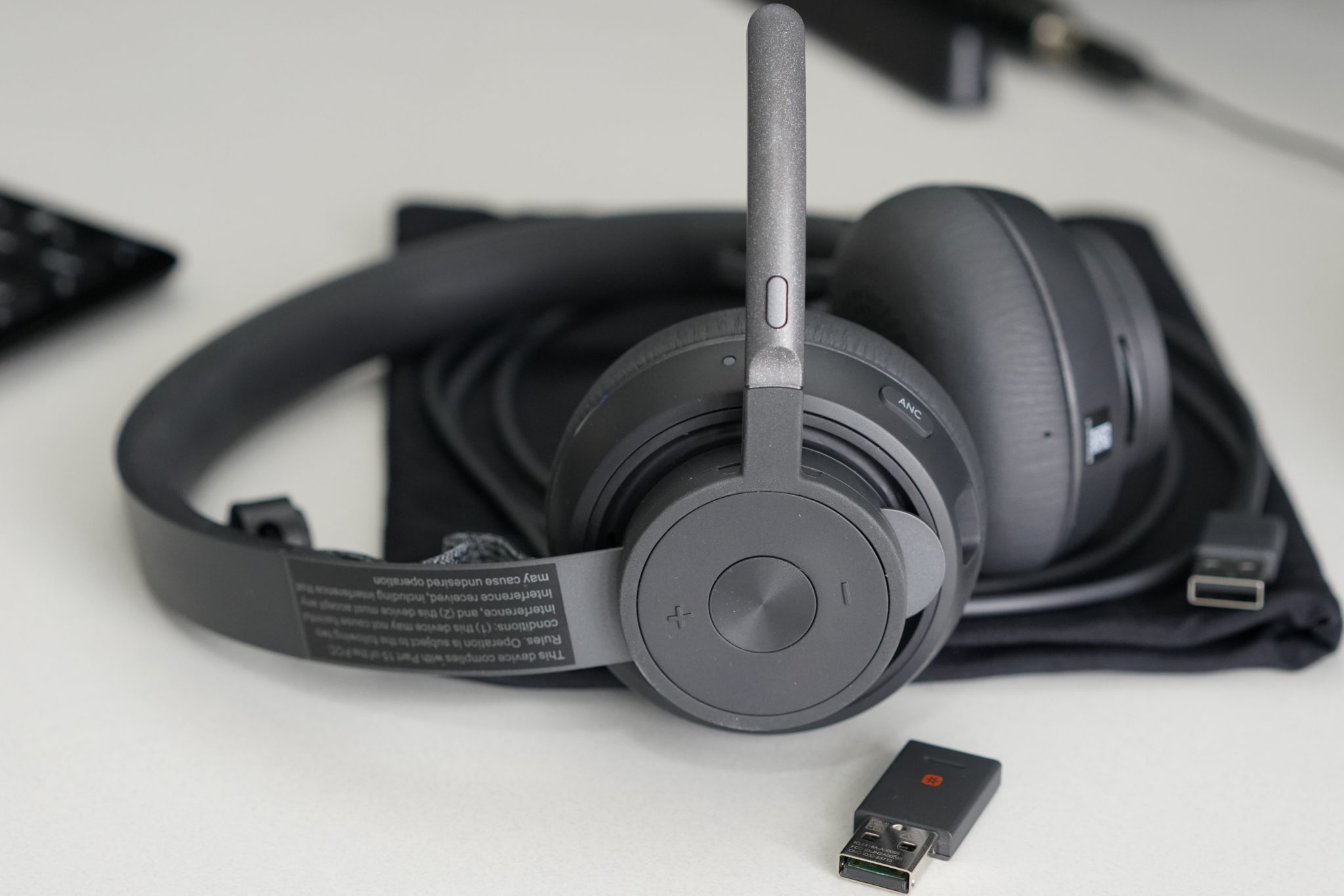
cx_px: 672
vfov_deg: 24.6
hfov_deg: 36.2
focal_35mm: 55
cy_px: 448
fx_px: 2053
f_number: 4
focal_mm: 55
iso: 1600
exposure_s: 1/160
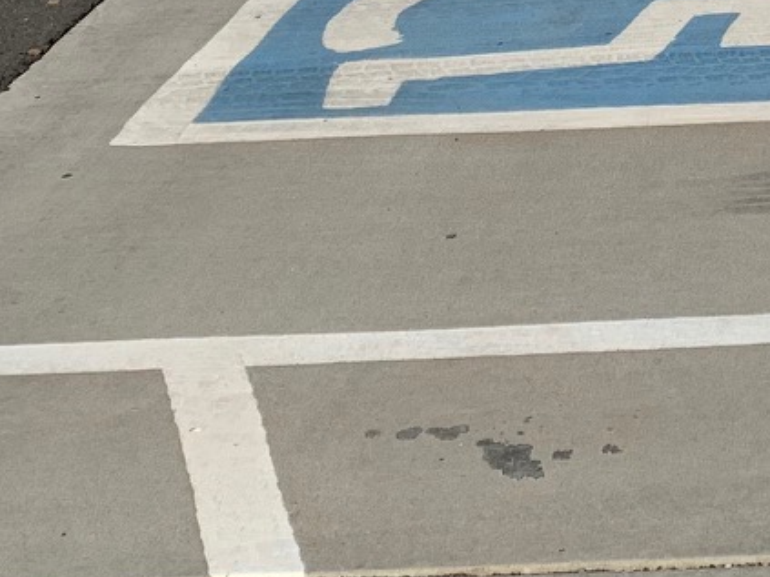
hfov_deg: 15.2
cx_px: 990
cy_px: -481
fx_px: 2757
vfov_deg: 11.1
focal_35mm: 124
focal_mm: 4.25
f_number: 1.8
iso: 25
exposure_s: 1/4098
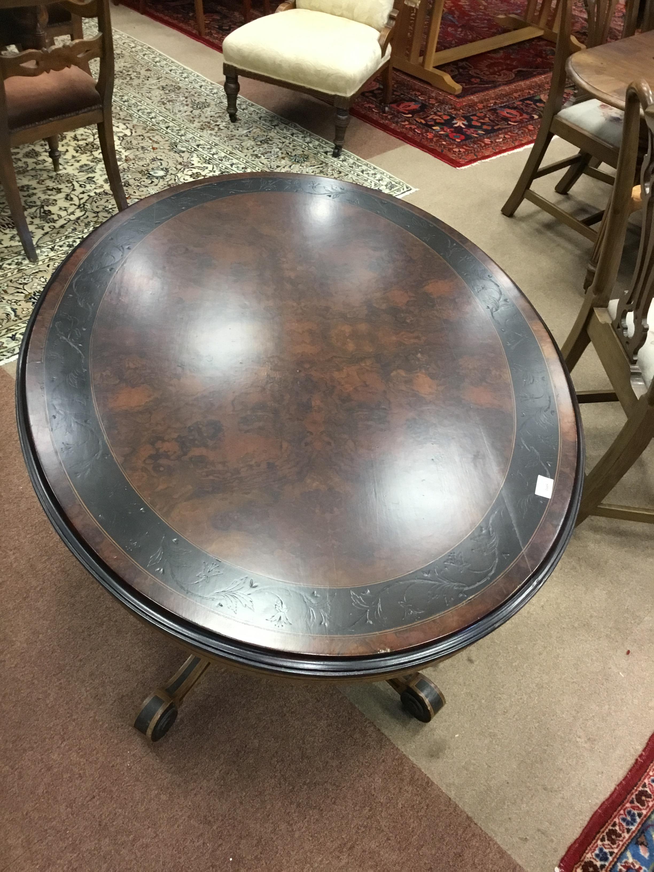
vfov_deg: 58.4
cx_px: 327
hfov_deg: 45.4
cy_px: 436
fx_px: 781
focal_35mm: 31
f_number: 2.4
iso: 200
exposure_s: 1/33
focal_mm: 3.3
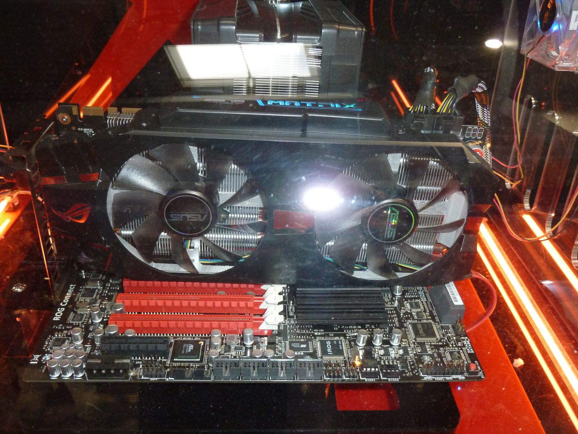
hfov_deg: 56.8
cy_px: 217
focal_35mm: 32
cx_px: 289
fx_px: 534
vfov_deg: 44.2
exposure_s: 1/30
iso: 250
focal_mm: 5.3
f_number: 3.5
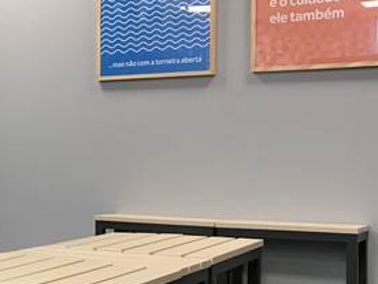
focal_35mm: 73
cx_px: -71
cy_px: 176
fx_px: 797
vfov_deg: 20.1
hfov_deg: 24.3
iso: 32
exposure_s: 1/30
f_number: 1.8
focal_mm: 3.99
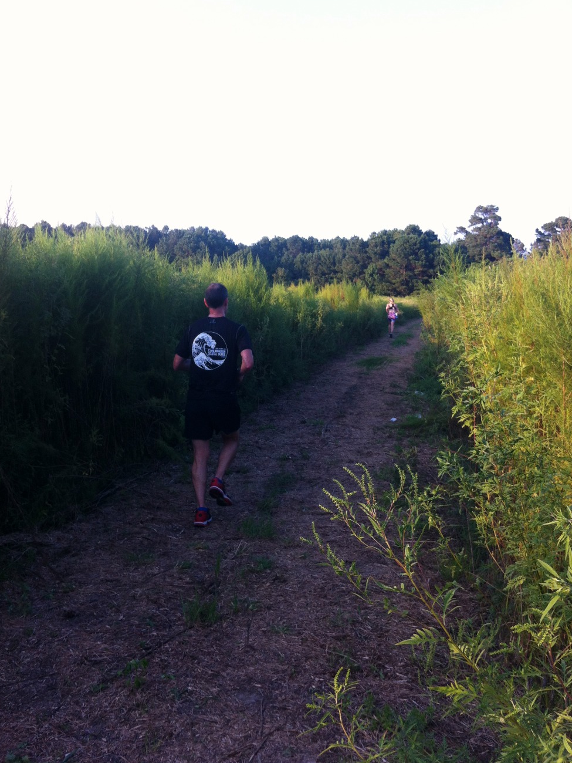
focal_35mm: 36
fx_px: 793
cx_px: 279
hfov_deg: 39.7
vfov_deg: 51.4
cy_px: 379
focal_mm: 3.85
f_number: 2.8
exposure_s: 1/253
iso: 80
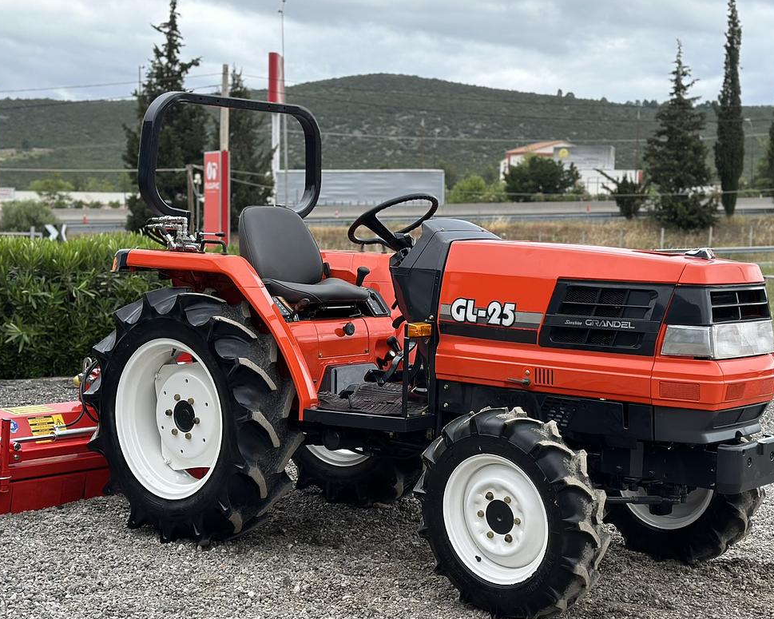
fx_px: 1328
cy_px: 344
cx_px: 367
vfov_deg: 26.2
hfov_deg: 32.5
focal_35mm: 58
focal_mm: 6.86
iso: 80
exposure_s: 1/663
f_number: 1.78
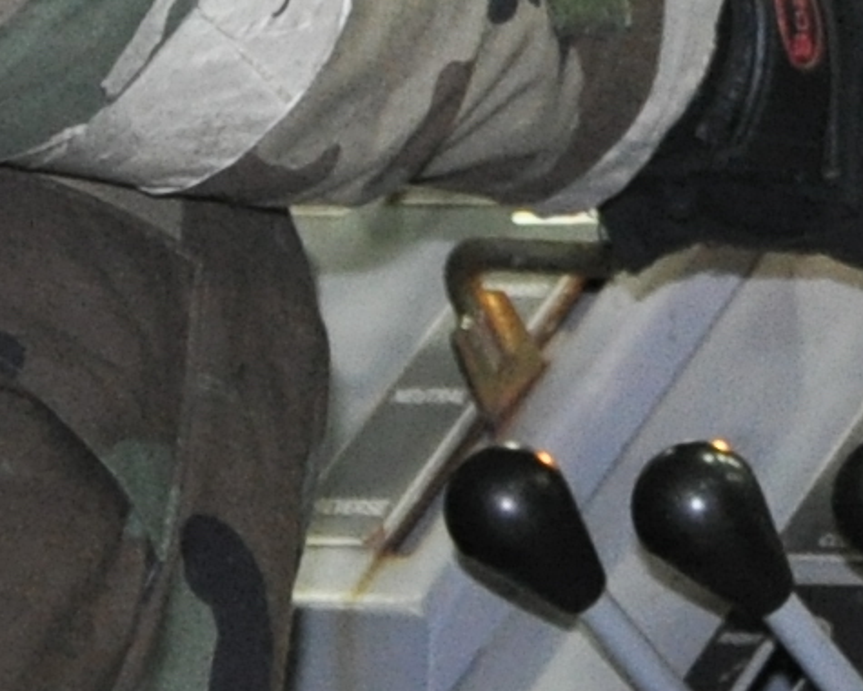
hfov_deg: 7.3
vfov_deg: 5.9
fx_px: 6488
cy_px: -786
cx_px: 1664
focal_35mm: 254
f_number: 3.5
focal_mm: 20
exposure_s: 1/60
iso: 800
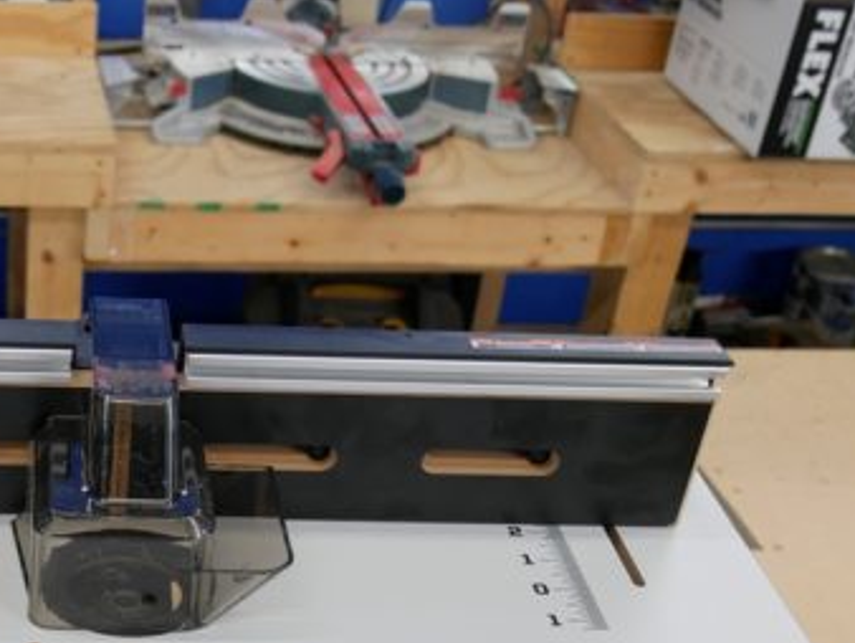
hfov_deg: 29.6
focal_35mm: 63
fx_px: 1557
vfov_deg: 22.9
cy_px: 549
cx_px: 105
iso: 500
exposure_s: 1/60
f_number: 3.7
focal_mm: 17
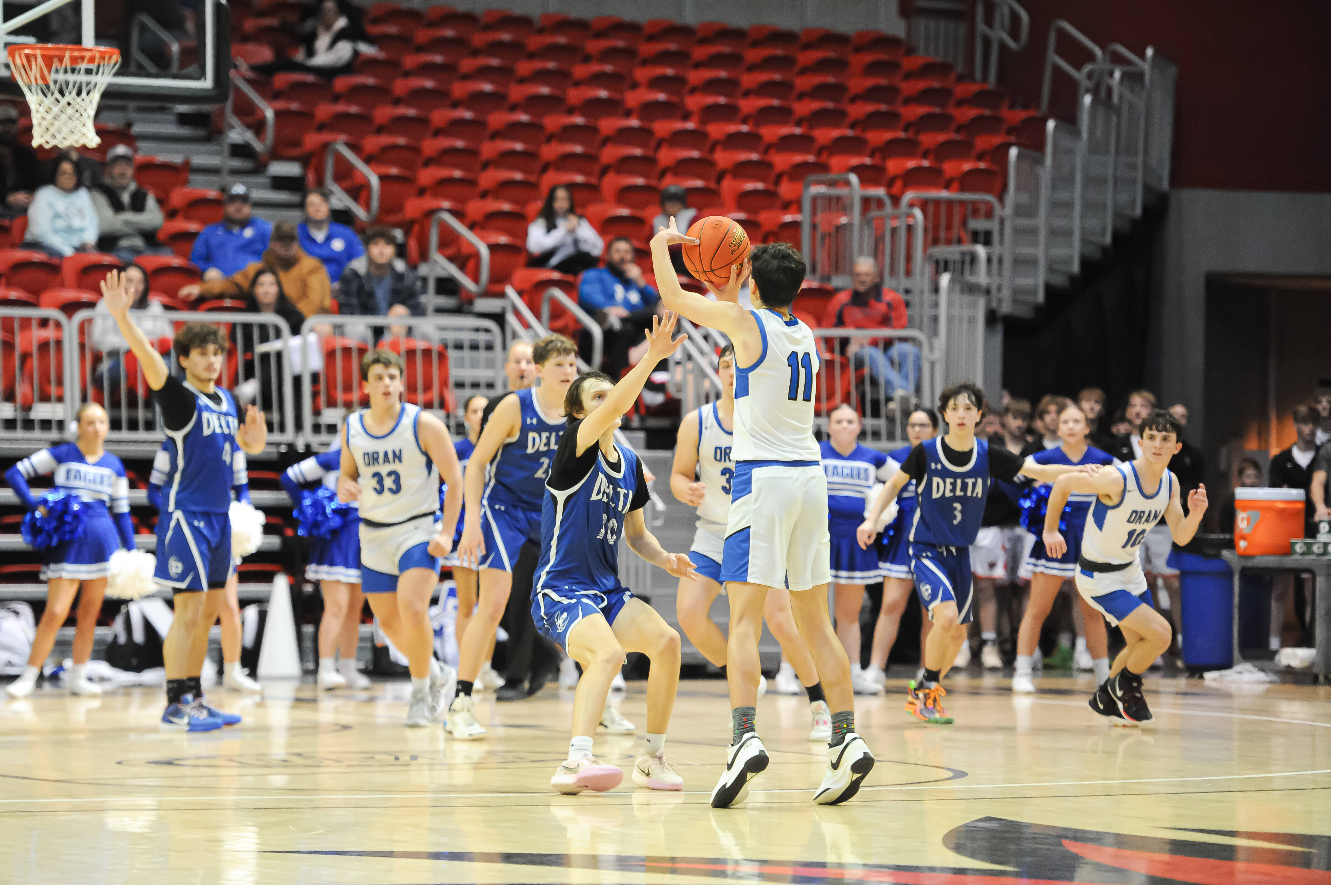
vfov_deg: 8.8
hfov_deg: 13.3
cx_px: 666
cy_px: 442
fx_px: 5727
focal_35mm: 155
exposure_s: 1/1600
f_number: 2.8
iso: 6400
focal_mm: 155
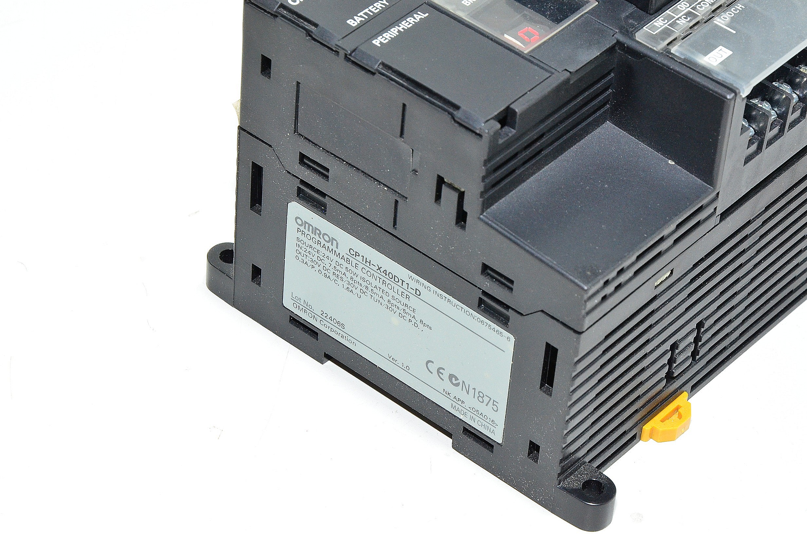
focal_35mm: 158
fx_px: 3523
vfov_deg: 8.7
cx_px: 404
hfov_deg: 13.1
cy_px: 267
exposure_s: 1/50
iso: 1600
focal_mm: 105
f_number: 16
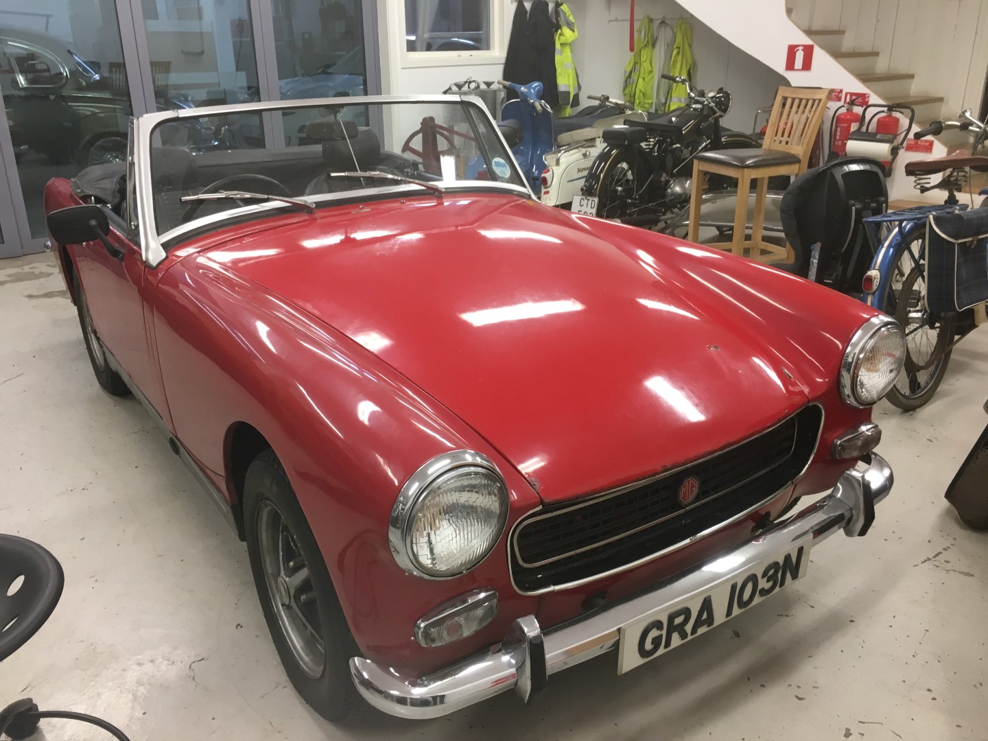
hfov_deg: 61.7
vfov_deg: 48.2
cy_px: 370
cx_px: 494
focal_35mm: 29
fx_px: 828
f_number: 2.2
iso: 80
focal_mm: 4.15
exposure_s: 1/33
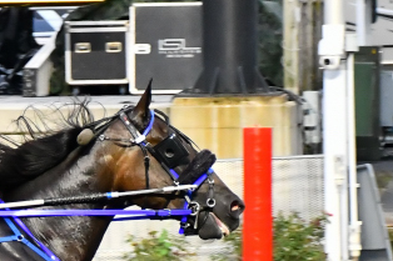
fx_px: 2989
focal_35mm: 274
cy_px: 334
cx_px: -223
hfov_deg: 7.4
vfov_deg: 5.0
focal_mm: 56
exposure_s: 1/800
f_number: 5.6
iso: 2500
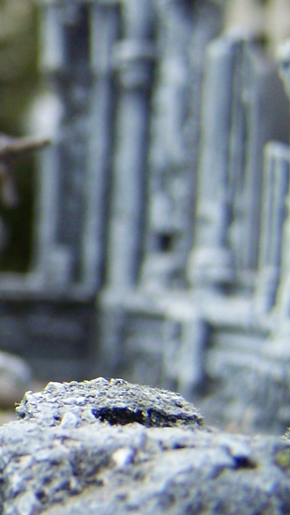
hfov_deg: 10.7
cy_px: 266
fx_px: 1393
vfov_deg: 20.9
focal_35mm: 102
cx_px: -332
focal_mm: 6.3
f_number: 2.8
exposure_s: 1/160
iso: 80
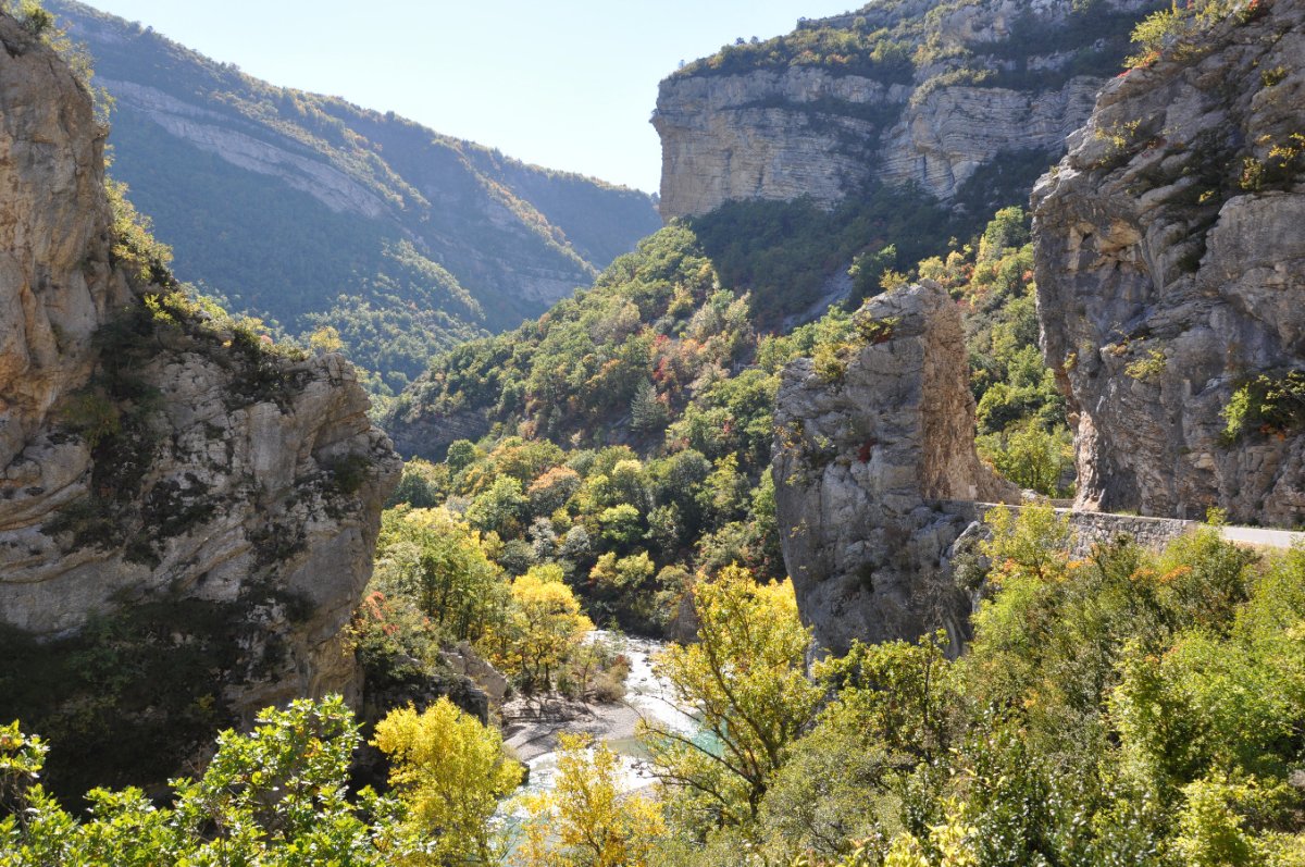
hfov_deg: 59.6
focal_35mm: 32
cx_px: 652
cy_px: 434
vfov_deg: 41.6
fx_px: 1140
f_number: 8
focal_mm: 21
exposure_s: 1/400
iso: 320
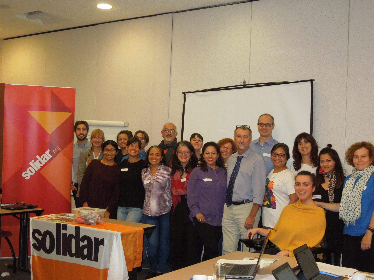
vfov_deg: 33.6
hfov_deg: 43.9
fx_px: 465
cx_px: 187
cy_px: 140
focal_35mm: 43
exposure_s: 1/30
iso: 800
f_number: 3.9
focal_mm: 7.8
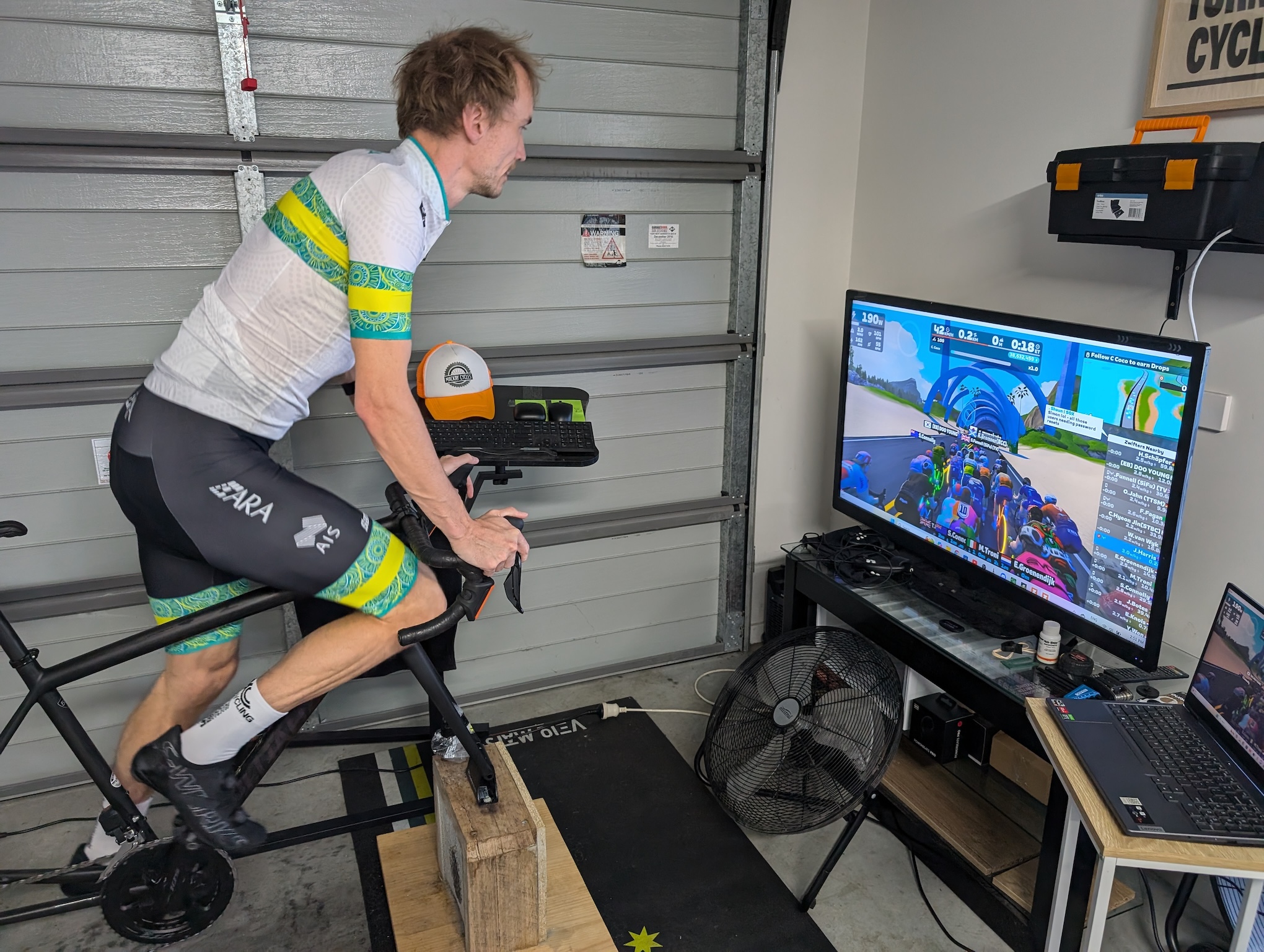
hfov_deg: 71.5
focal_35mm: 24
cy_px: 476
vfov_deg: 56.9
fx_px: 878
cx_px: 632
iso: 311
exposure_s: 1/100
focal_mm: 6.9
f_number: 1.68
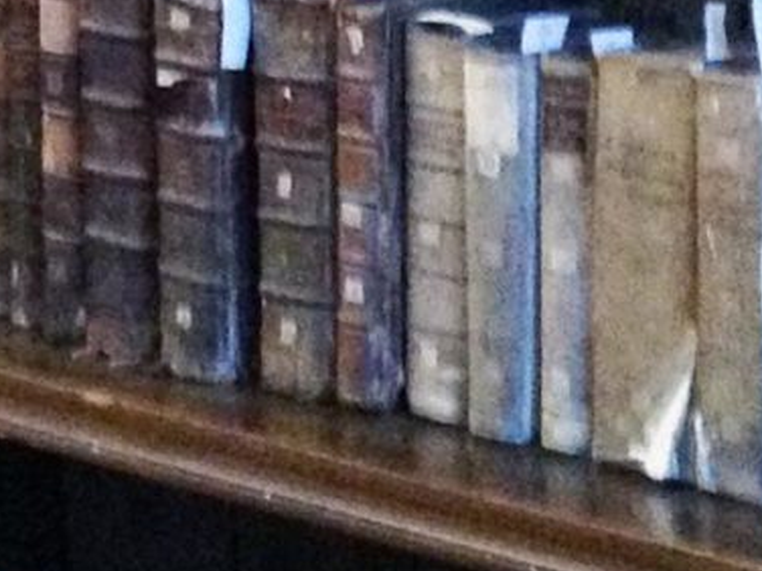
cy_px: -1027
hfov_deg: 8.1
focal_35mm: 238
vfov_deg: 5.9
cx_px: -381
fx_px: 5239
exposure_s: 1/20
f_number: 2.4
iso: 400
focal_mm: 4.28
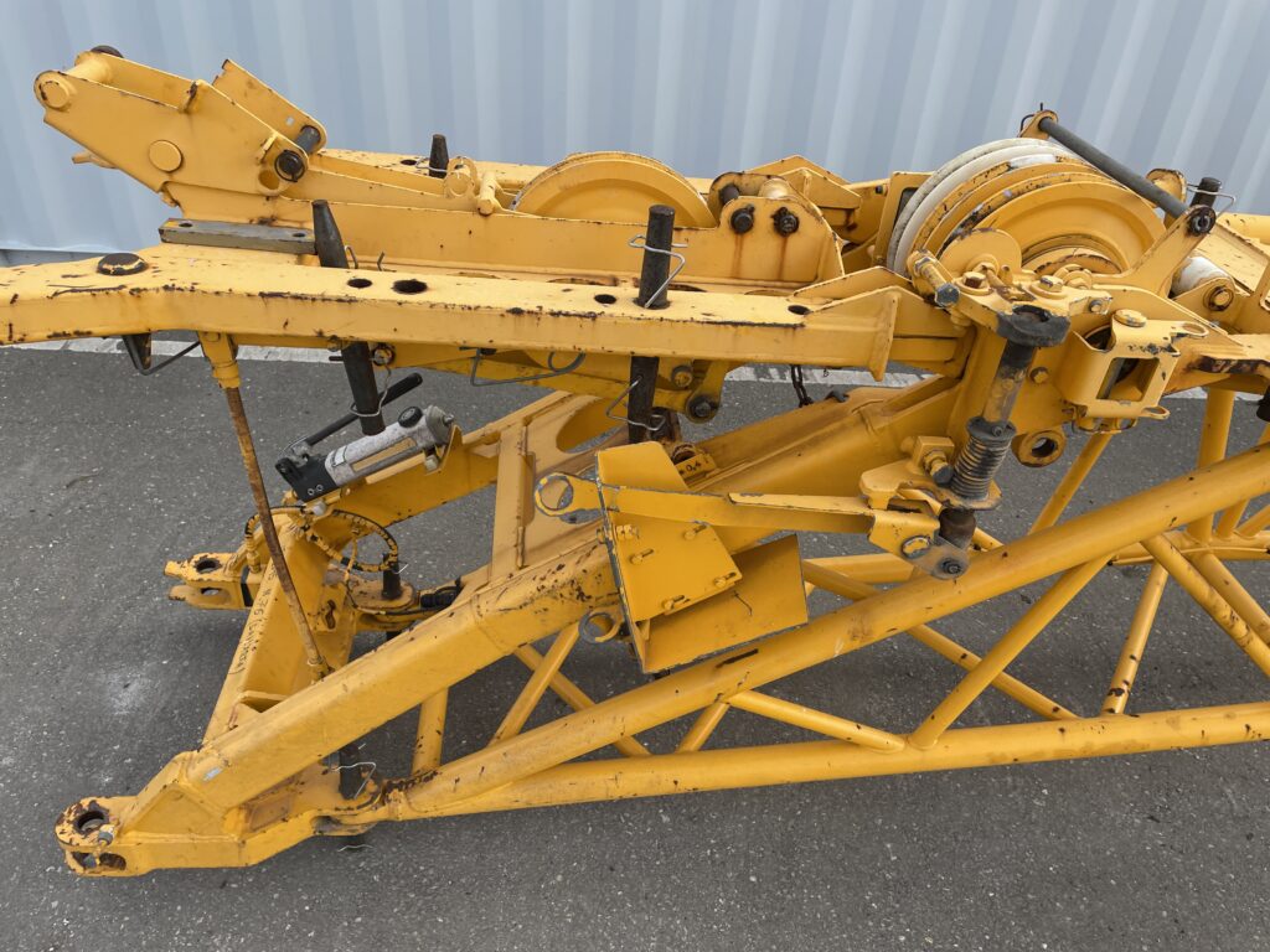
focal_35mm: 26
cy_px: 476
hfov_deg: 67.3
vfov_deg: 53.1
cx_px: 635
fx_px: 954
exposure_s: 1/1247
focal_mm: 4.2
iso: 32
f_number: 1.6
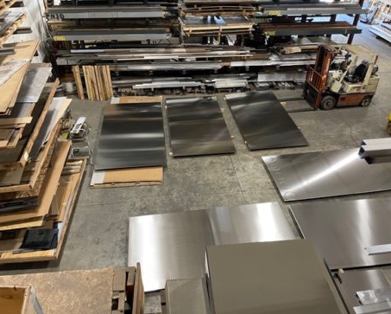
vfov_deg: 51.6
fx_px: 324
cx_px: 205
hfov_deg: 62.1
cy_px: 160
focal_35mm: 28
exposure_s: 1/60
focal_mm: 4.2
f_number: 1.6
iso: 320
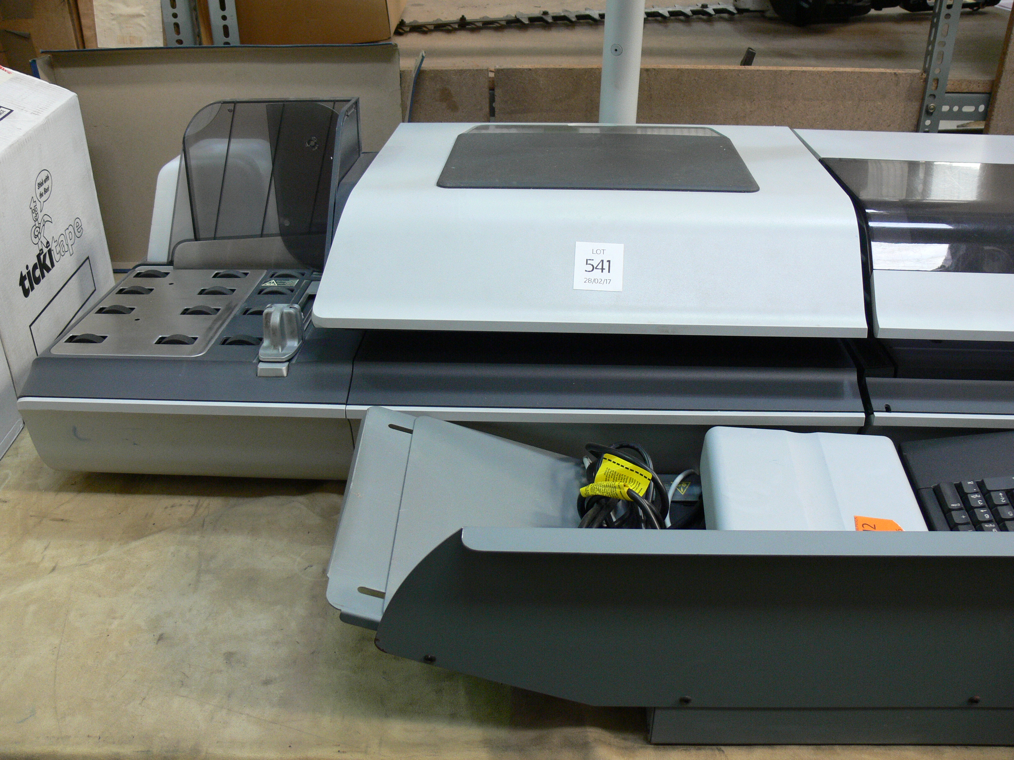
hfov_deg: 52.6
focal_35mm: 35
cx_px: 507
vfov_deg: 40.7
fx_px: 1025
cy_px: 380
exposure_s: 1/30
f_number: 2.8
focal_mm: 7.4
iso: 160
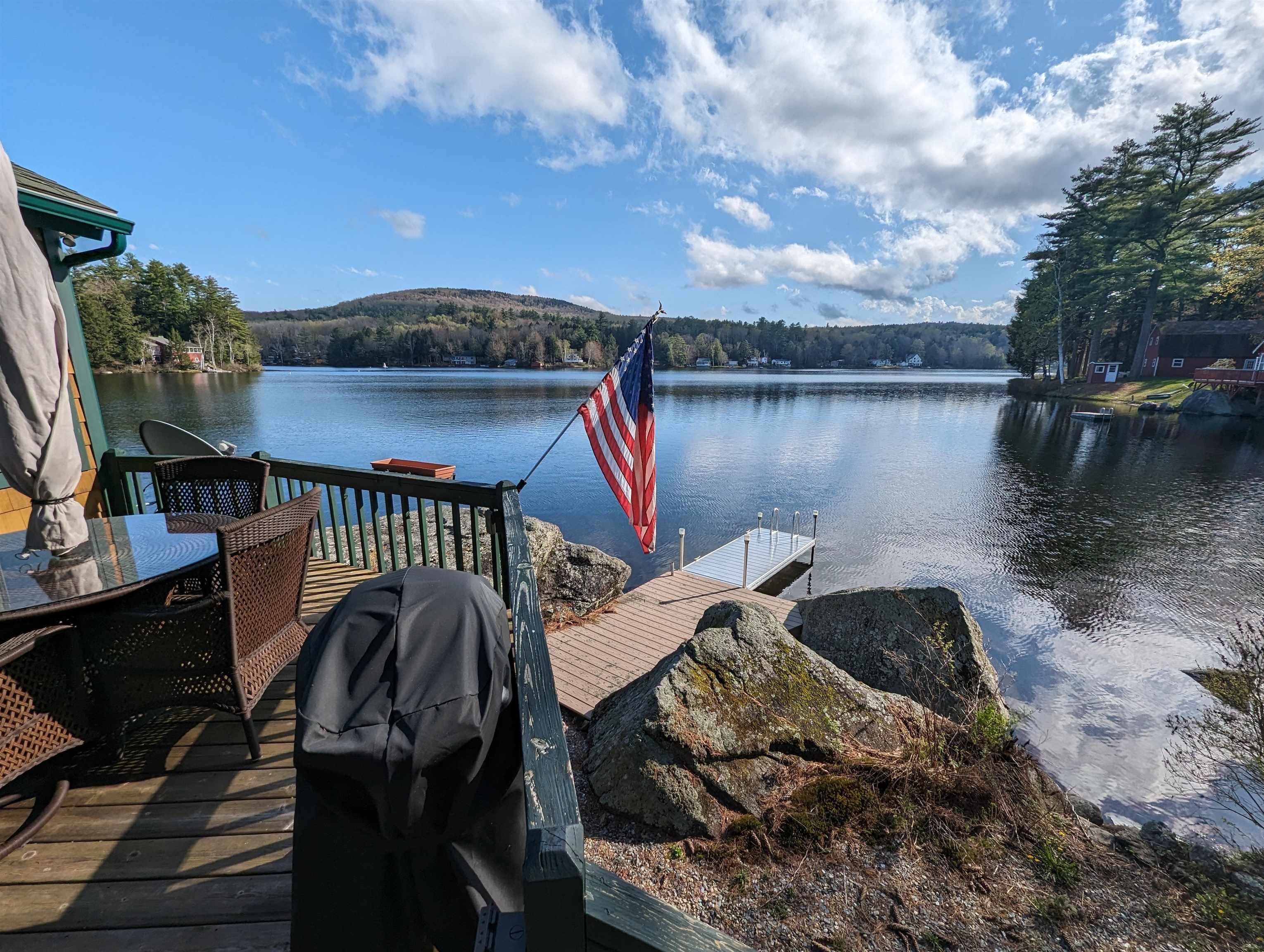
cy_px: 476
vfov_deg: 90.1
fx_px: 475
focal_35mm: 13
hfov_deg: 106.1
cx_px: 632
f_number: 2.2
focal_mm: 1.95
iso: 49
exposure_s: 1/3788
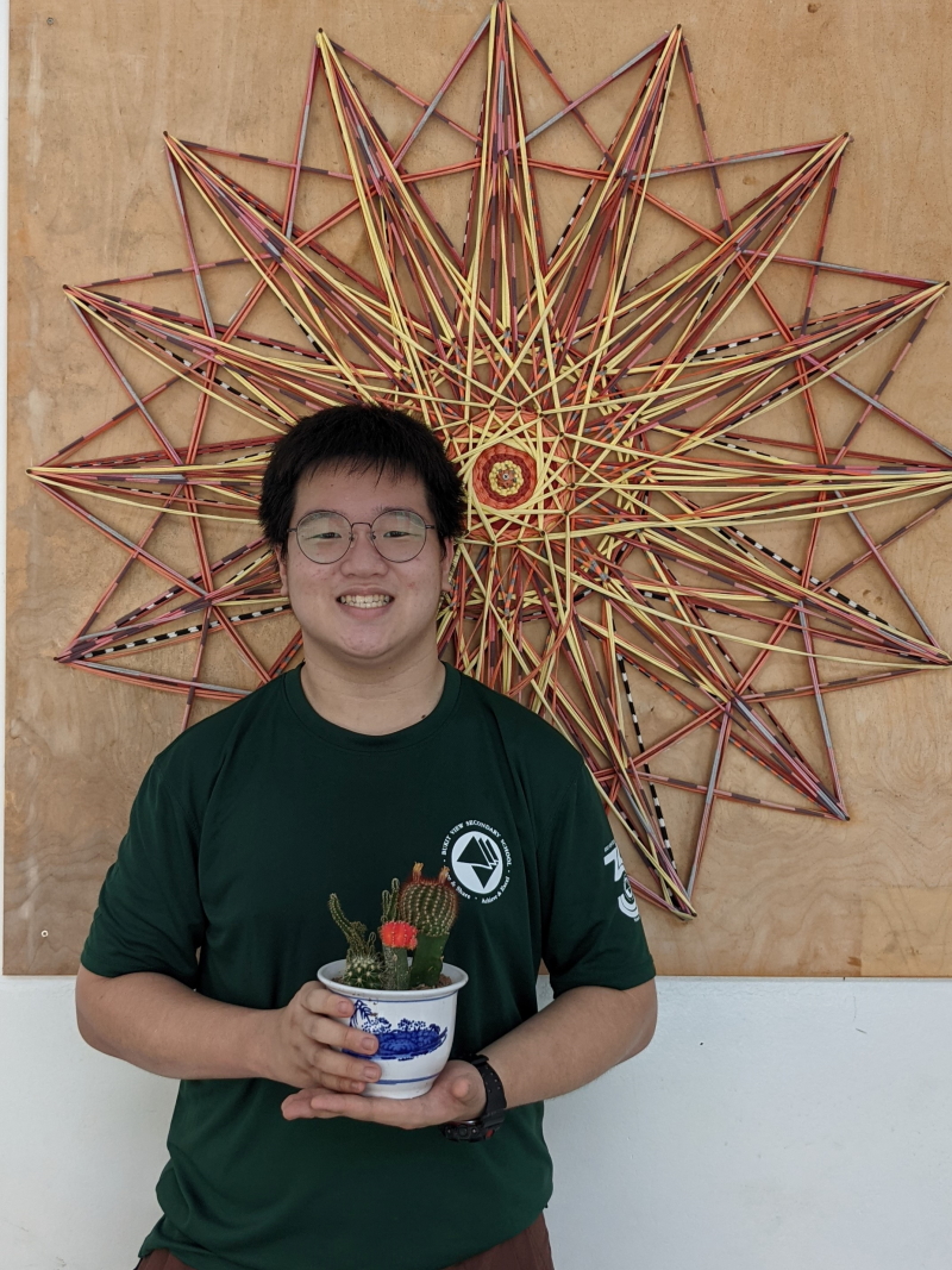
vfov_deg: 65.3
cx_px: 476
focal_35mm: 27
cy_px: 635
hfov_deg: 51.3
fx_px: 990
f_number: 1.73
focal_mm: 4.38
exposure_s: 1/305
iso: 69
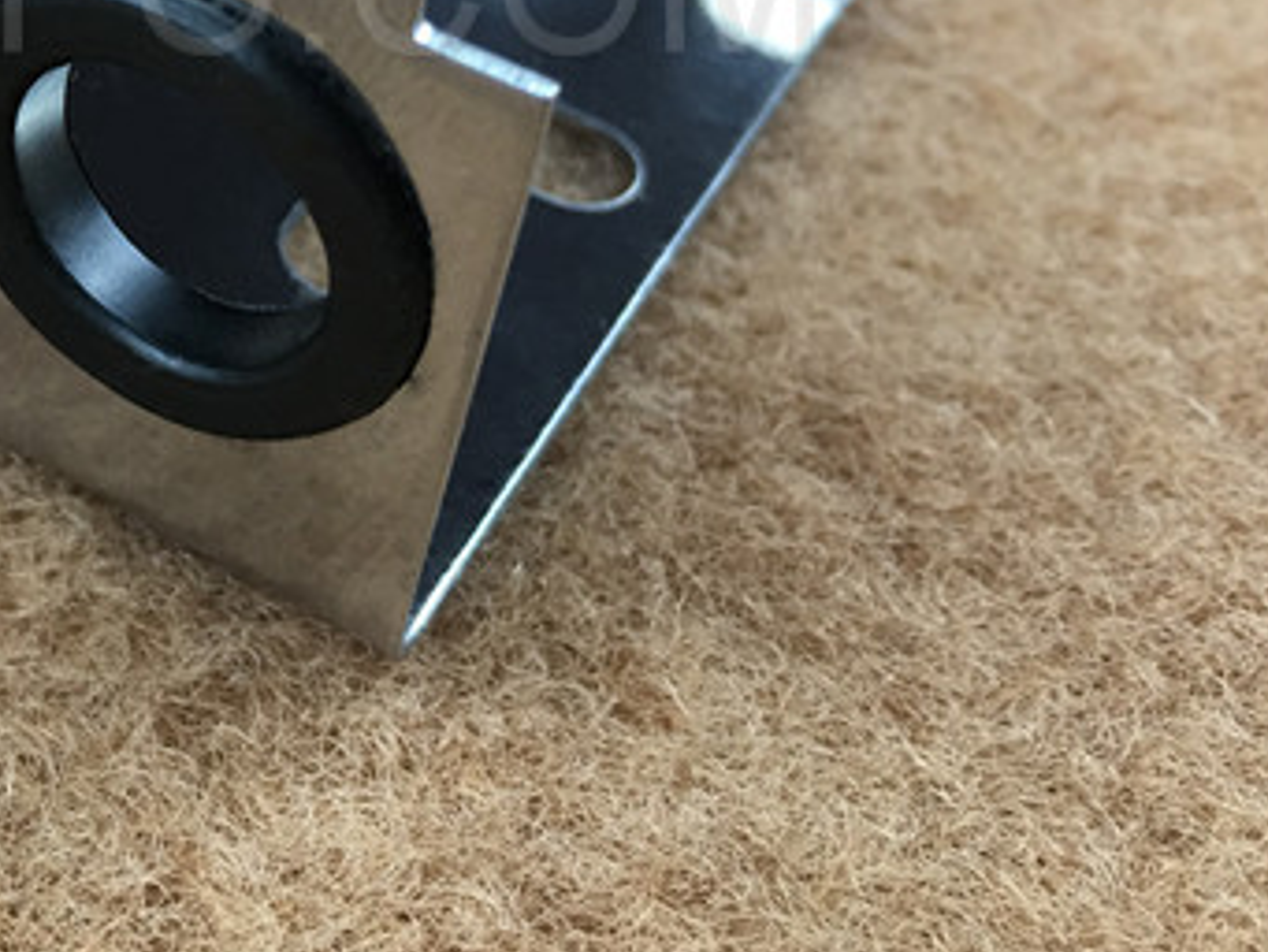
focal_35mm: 68
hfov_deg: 26.4
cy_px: -7
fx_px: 2492
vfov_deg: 20.9
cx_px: -104
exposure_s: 1/33
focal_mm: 4.15
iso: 32
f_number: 2.2
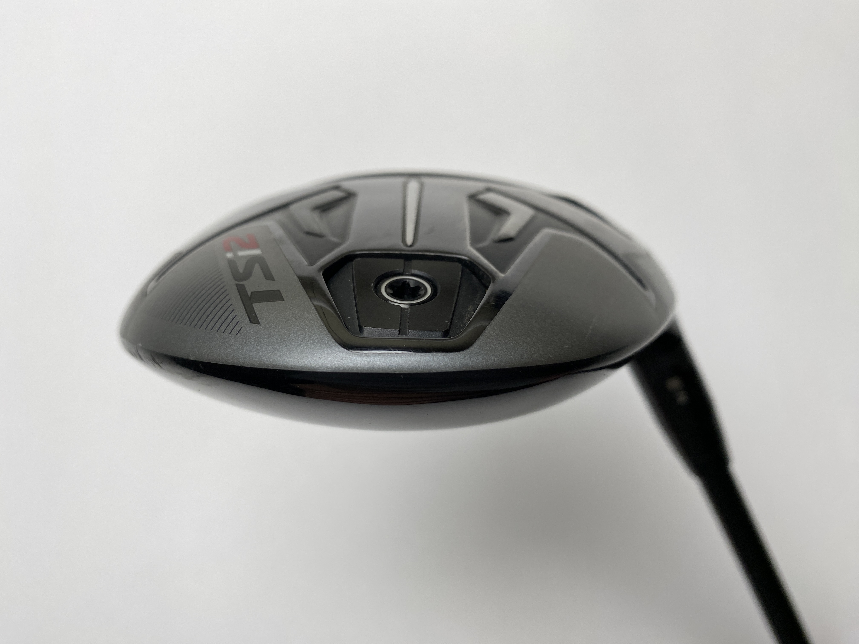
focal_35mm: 26
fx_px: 645
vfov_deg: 53.1
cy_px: 322
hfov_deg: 67.3
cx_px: 430
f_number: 1.8
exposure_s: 1/333
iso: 32
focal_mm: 4.25
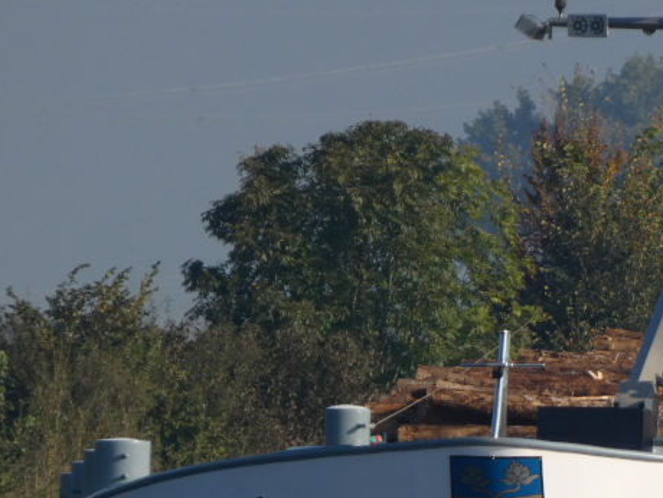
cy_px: 406
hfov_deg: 1.2
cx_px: 666
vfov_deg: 0.9
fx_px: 31507
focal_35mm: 1645
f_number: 5.6
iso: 80
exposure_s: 1/500
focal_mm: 135.6
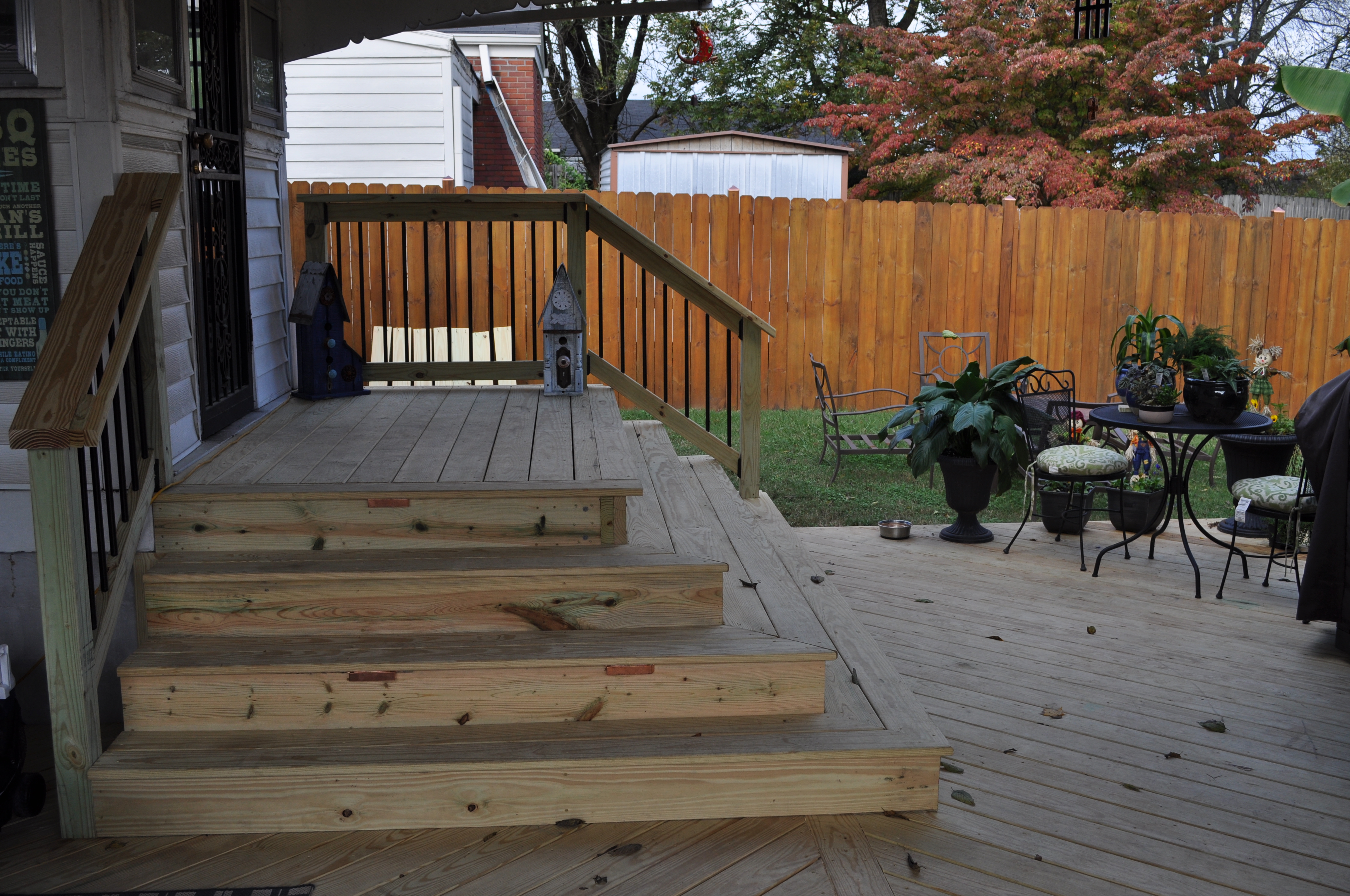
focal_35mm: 36
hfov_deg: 53.2
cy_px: 448
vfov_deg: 36.8
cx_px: 675
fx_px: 1348
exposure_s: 1/200
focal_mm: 24
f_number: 7.1
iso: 200
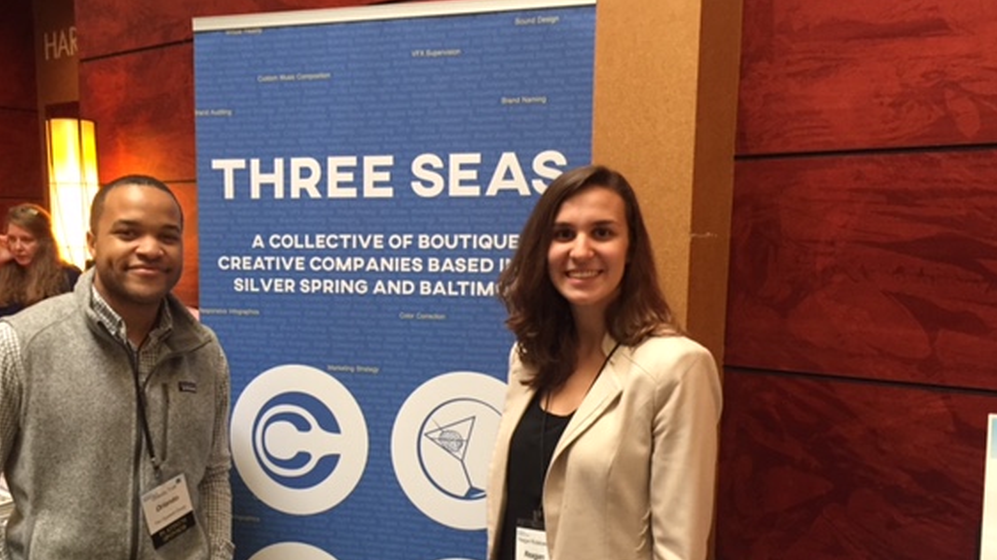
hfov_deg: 55.2
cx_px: 440
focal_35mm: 36
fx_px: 952
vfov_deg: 32.5
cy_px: 376
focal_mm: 4.15
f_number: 2.2
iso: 160
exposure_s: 1/30
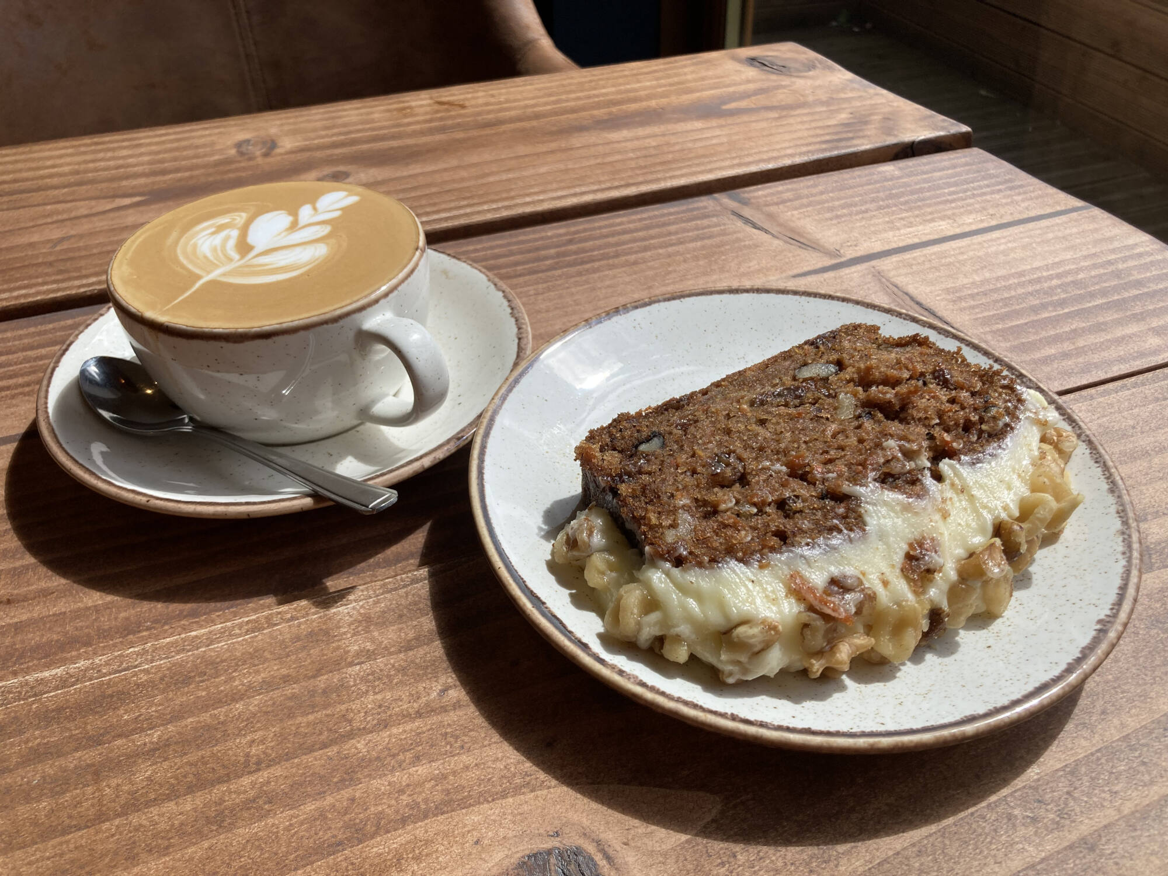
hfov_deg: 63.4
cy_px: 438
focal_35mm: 28
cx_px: 584
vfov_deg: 49.7
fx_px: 945
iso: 20
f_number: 1.8
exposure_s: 1/1389
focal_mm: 3.99
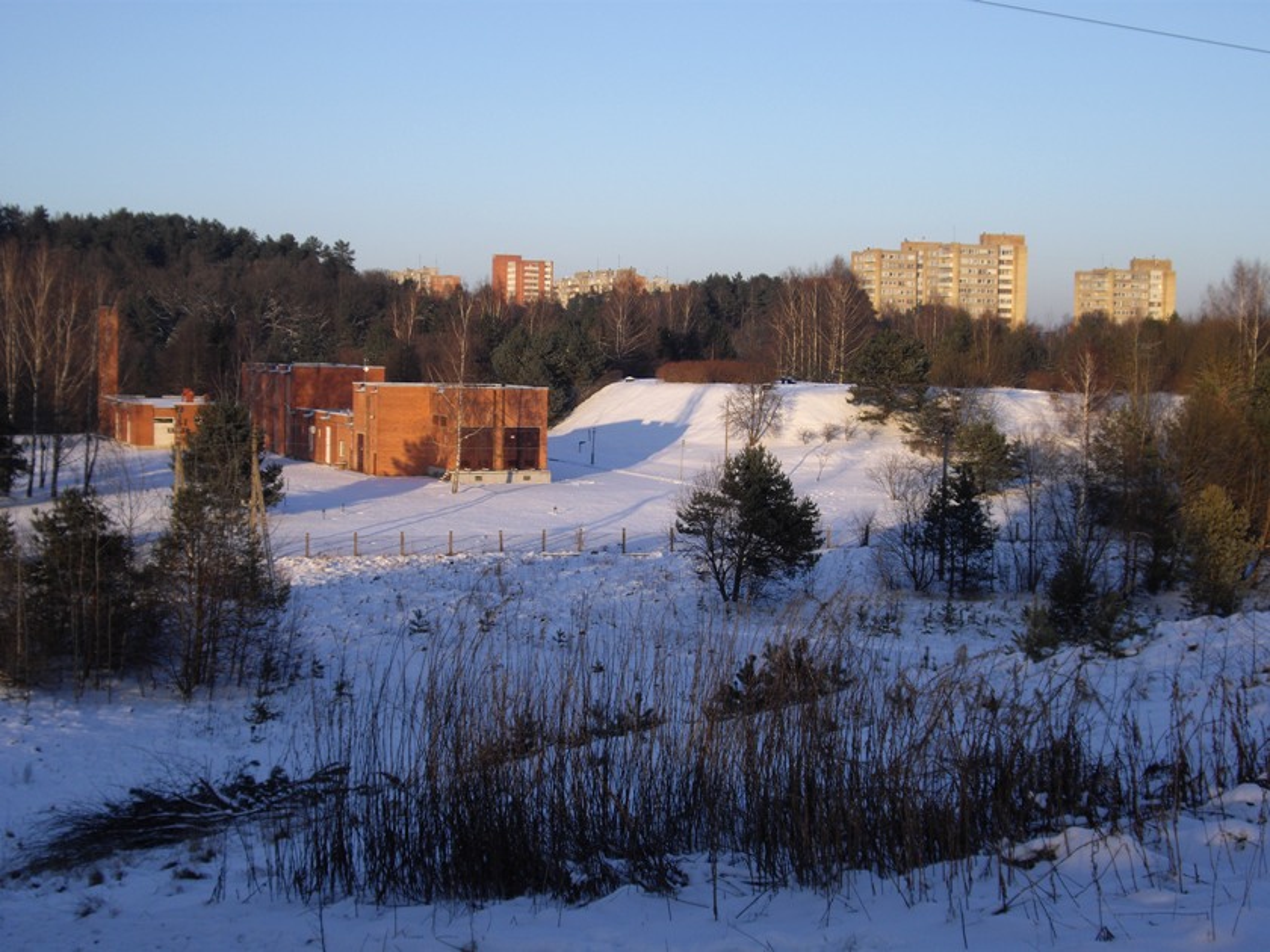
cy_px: 476
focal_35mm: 92
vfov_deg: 16.1
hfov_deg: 21.3
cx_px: 635
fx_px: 3375
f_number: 4.8
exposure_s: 1/320
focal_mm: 19.4
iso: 64
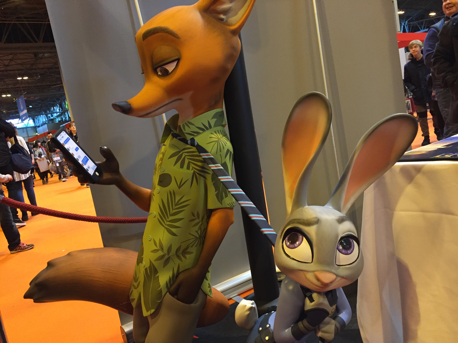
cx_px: 229
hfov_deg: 61.7
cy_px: 172
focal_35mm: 29
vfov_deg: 48.2
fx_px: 384
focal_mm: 4.15
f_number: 2.2
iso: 320
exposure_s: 1/33
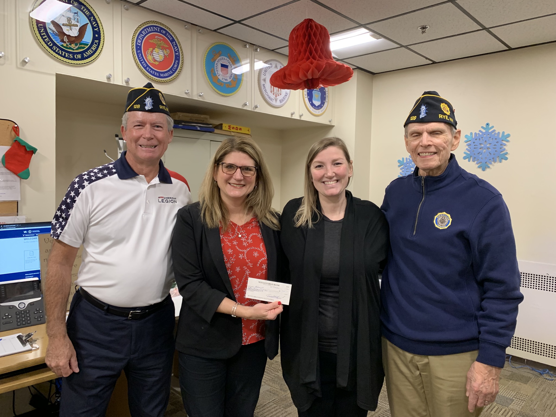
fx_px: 418
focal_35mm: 26
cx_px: 278
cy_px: 208
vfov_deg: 53.1
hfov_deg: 67.3
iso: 200
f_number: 1.8
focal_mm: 4.25
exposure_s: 1/60
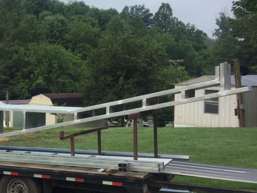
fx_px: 423
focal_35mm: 57
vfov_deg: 25.6
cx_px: 5
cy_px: 85
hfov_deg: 31.5
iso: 32
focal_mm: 4.15
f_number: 2.2
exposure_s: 1/275
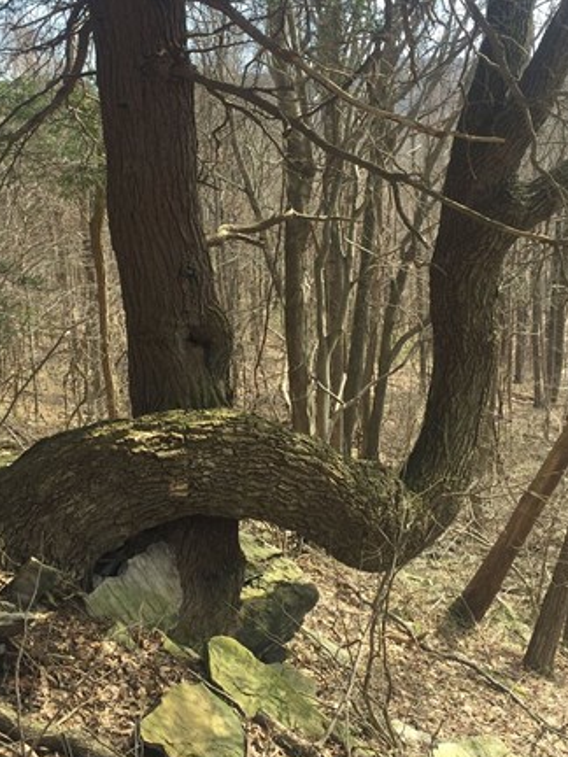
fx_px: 941
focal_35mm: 43
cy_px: 391
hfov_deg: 33.6
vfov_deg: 43.8
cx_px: 252
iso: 32
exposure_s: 1/347
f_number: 2.2
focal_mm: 4.15
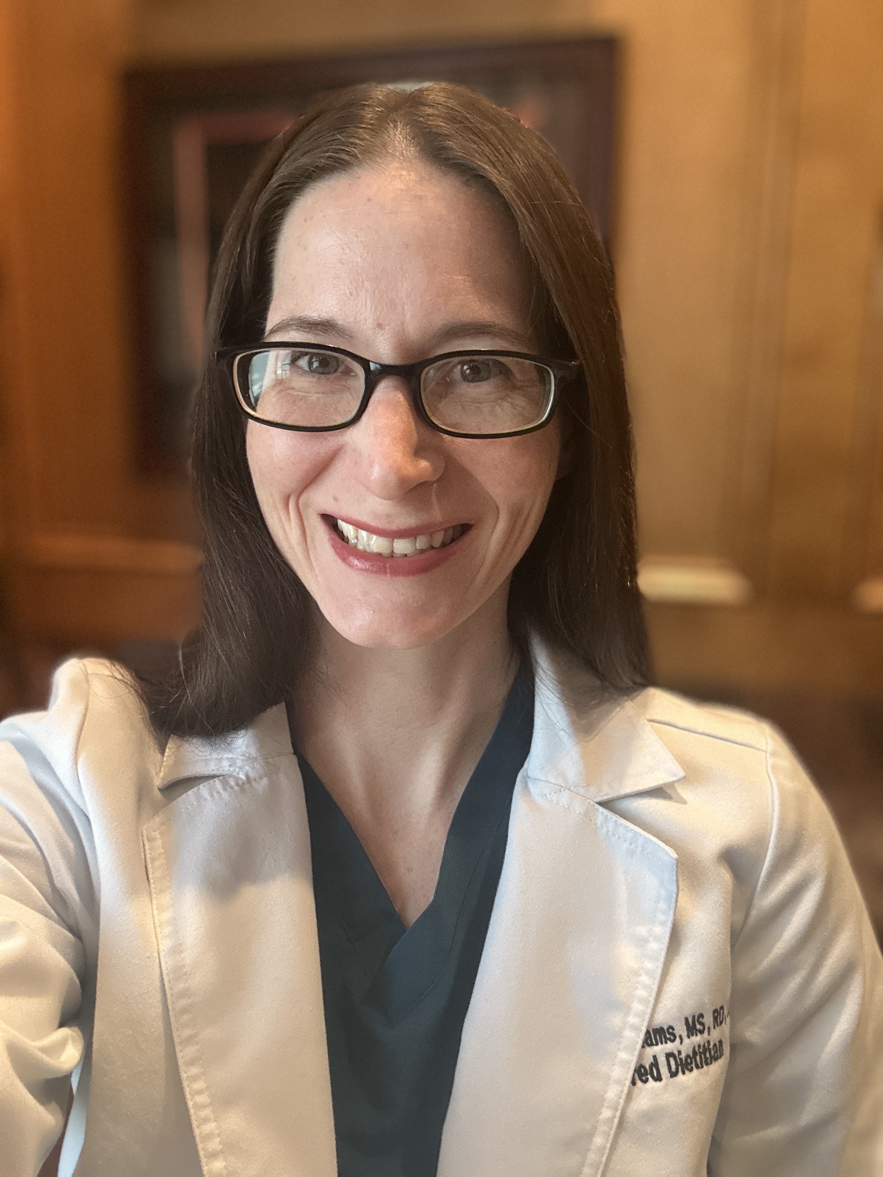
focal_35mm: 30
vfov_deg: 60.0
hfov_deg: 46.8
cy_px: 588
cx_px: 442
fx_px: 1020
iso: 320
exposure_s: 1/30
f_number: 1.9
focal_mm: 2.69
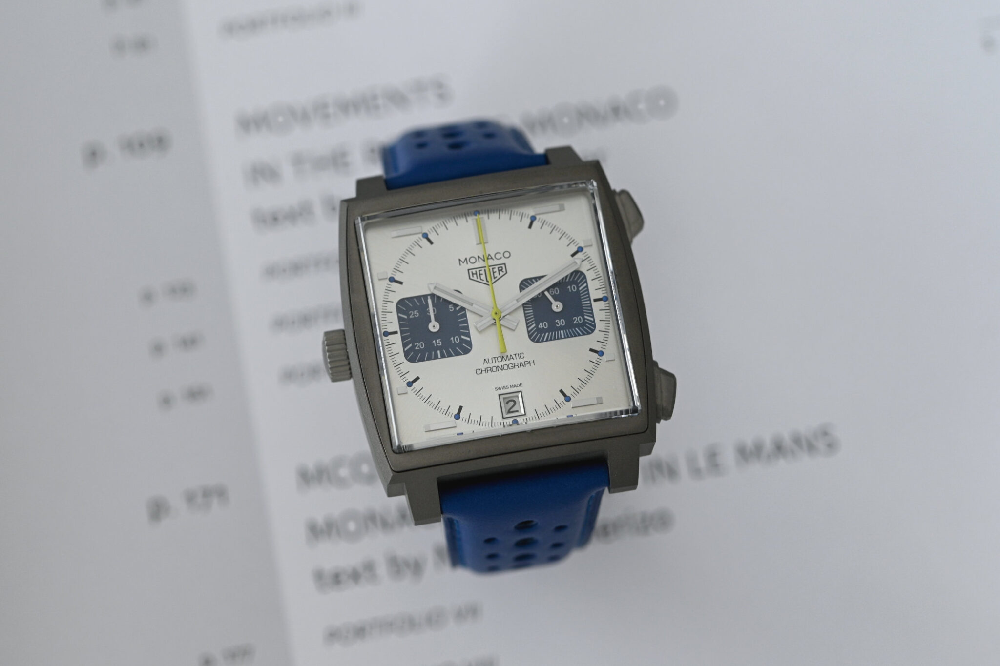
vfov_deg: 22.6
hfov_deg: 33.4
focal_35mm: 60
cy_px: 333
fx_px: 1666
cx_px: 500
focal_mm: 60
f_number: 6.3
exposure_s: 1/125
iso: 400
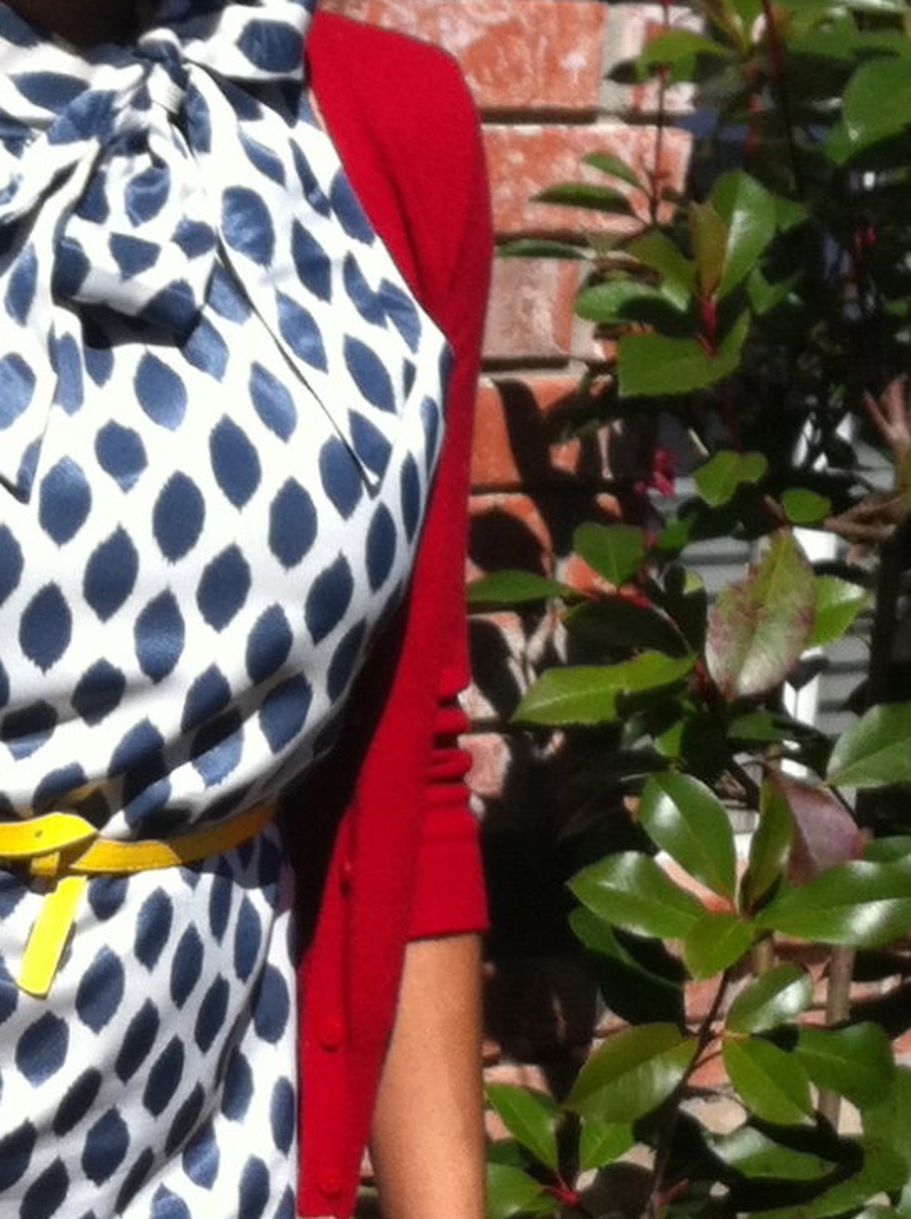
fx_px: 4326
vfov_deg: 15.9
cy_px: 1040
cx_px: -82
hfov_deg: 11.8
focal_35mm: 123
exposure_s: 1/1436
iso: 80
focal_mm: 3.85
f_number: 2.8
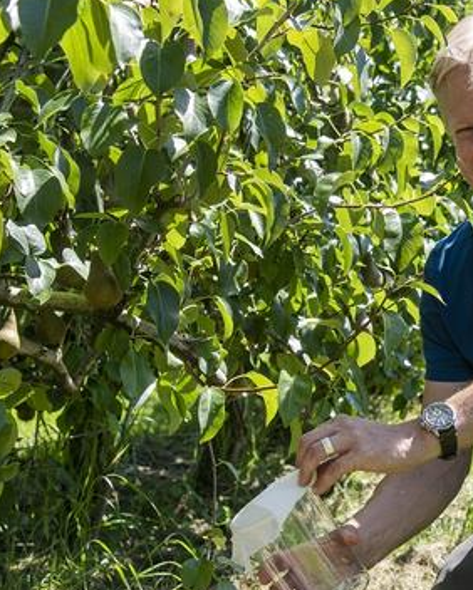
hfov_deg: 18.4
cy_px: 345
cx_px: 448
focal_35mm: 82
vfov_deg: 23.2
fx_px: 1434
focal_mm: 44
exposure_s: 1/160
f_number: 6.3
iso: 160
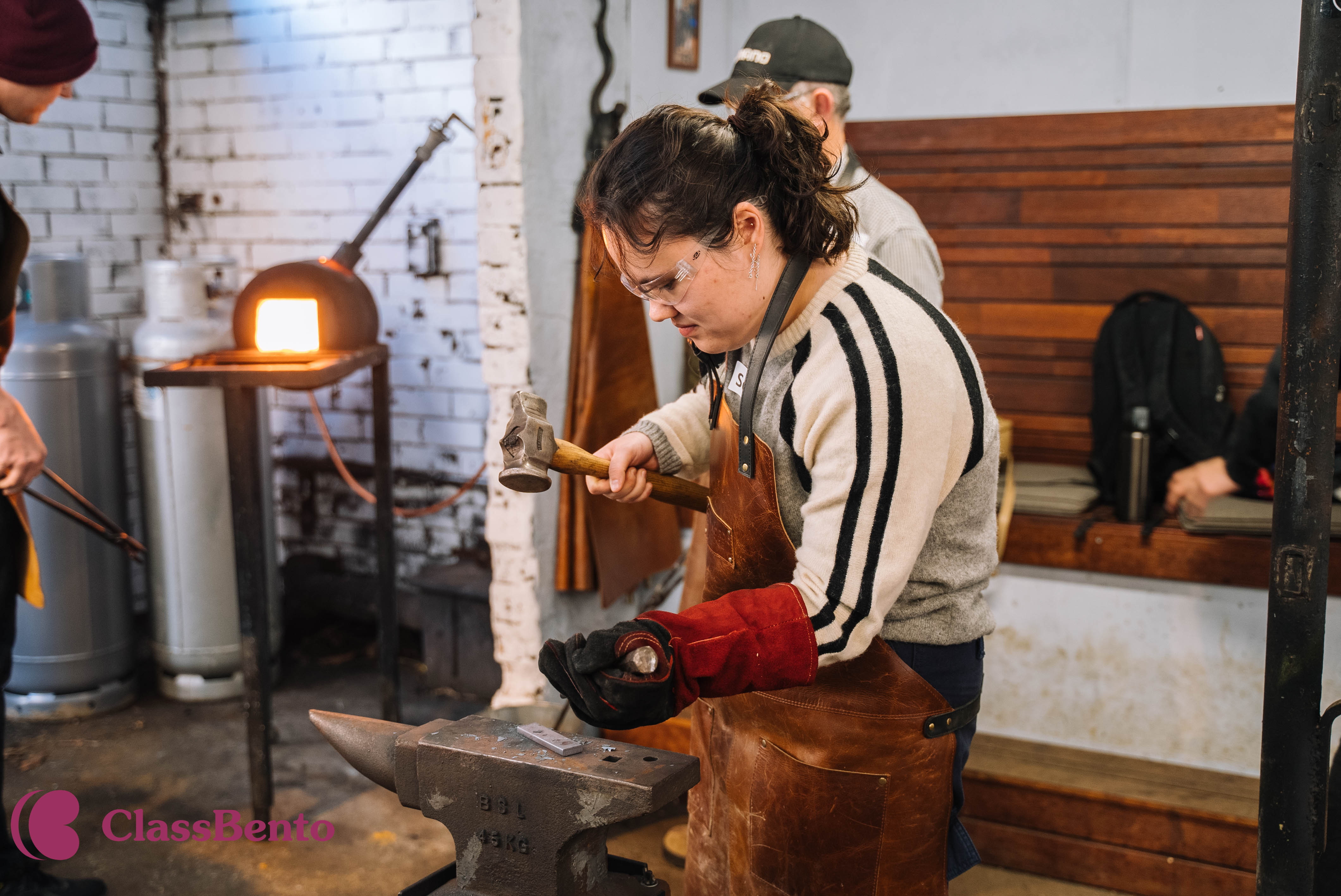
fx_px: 1565
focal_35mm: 42
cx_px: 670
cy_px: 448
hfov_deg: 46.4
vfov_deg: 31.9
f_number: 2.8
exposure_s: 1/100
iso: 500
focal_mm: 42
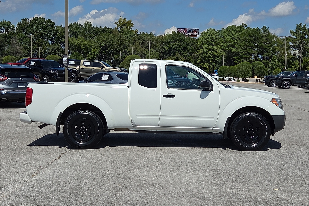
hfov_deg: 33.4
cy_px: 92
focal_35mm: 60
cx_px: 156
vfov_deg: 22.6
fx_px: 515
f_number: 1.8
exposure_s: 1/10000
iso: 50
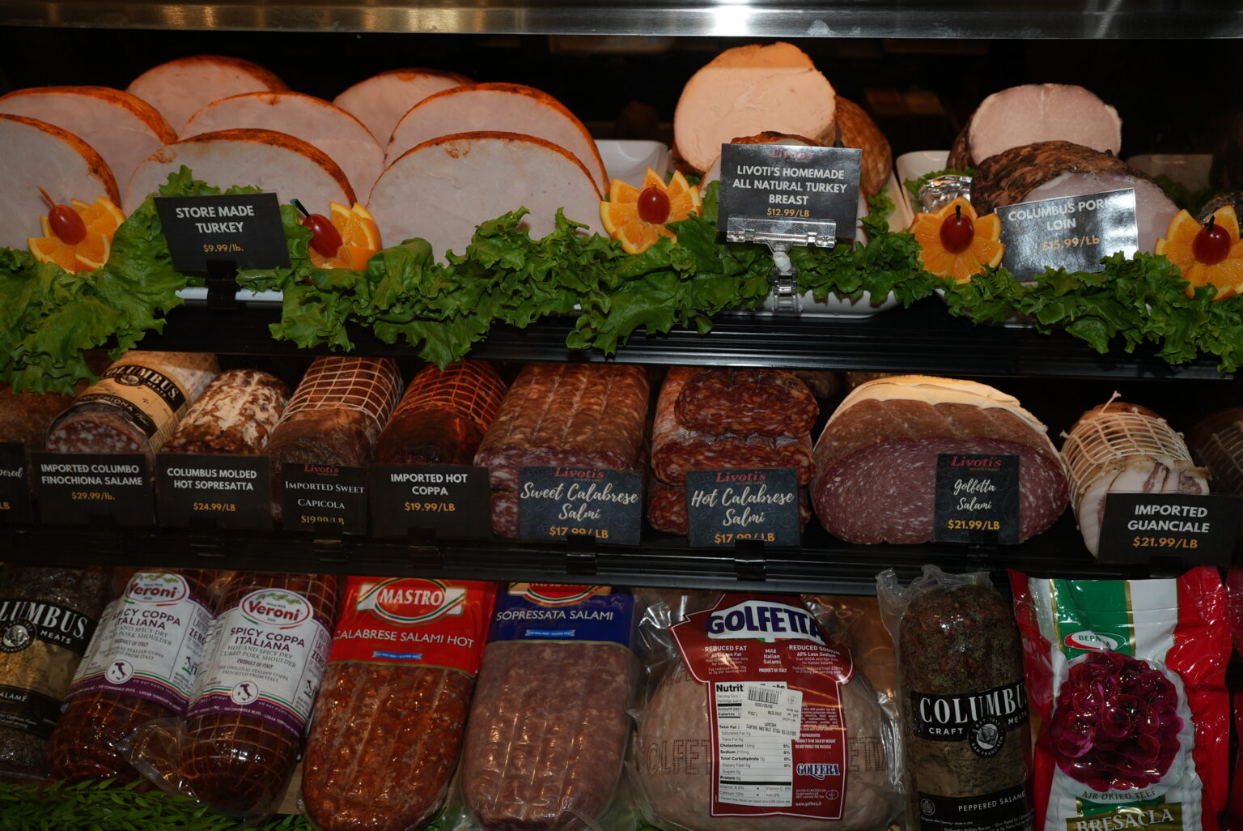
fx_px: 1209
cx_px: 622
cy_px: 416
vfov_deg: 37.9
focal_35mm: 35
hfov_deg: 54.4
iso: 160
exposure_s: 1/160
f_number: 6.3
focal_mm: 35
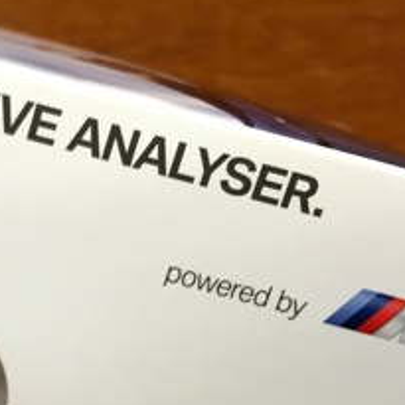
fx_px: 1032
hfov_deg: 20.6
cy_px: 403
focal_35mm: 78
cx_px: -90
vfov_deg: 21.4
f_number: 2.2
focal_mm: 4.15
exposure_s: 1/30
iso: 100
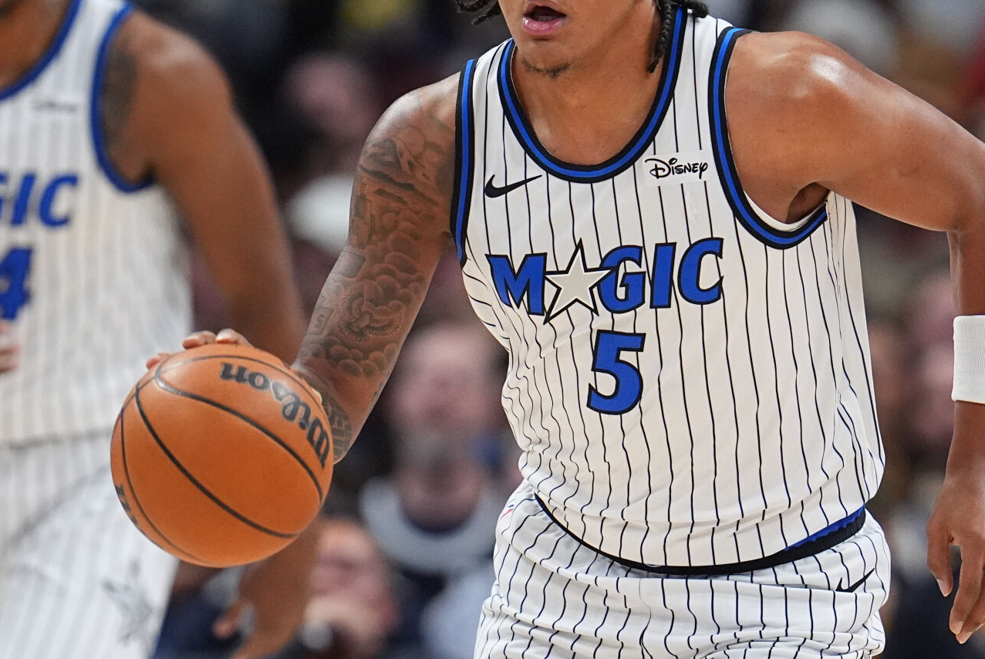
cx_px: 565
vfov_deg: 1.7
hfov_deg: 2.5
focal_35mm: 827
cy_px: 258
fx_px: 22648
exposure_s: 1/1600
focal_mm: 400
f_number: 3.5
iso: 5000
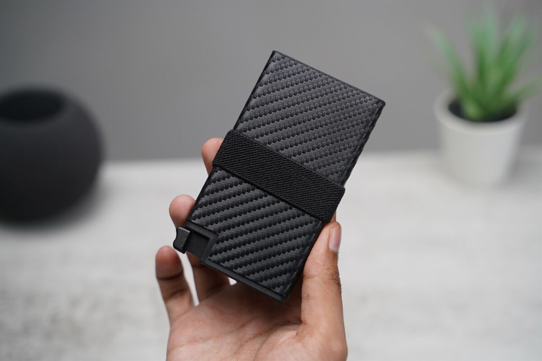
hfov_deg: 28.1
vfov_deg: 18.9
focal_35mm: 72
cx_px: 271
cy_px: 180
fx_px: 1084
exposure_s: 1/160
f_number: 4
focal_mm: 72
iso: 1250
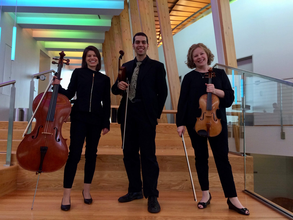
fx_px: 245
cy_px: 110
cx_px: 146
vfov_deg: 48.2
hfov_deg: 61.7
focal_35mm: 29
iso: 40
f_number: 2.2
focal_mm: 4.15
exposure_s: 1/30
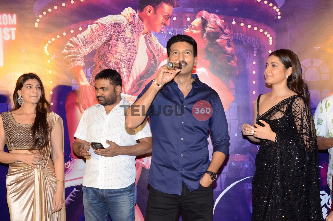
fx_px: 471
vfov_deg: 26.4
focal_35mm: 51
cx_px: 166
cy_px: 110
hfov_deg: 39.0
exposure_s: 1/125
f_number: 8
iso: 800
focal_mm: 34
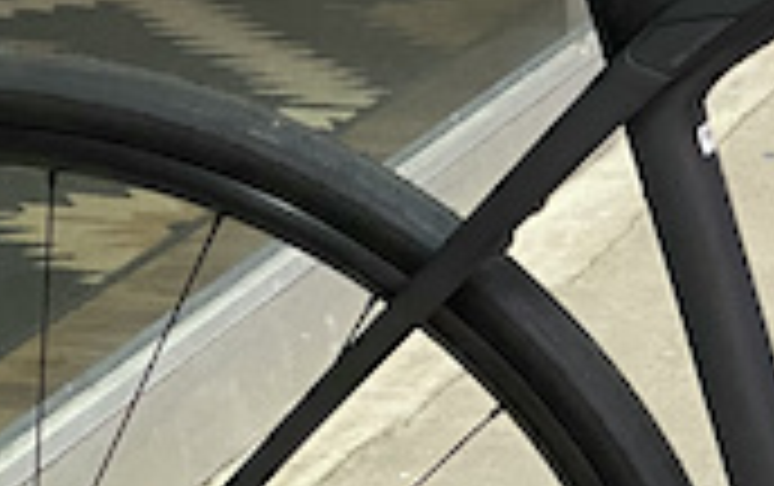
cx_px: 1152
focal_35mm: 128
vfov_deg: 10.2
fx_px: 2704
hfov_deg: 15.1
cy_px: 374
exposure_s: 1/60
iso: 400
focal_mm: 4.25
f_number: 1.8
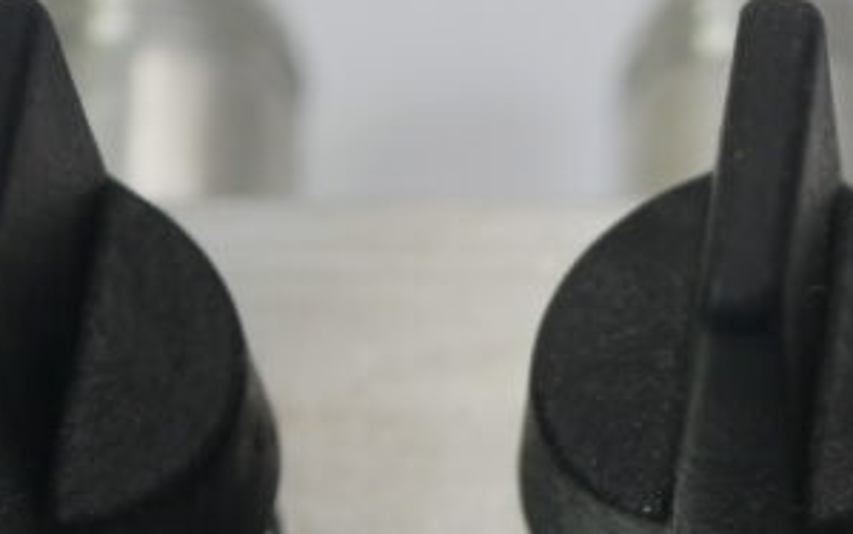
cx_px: 1144
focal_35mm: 218
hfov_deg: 9.4
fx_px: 5069
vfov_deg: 6.0
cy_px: 812
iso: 200
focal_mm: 30
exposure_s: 1/160
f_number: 3.2
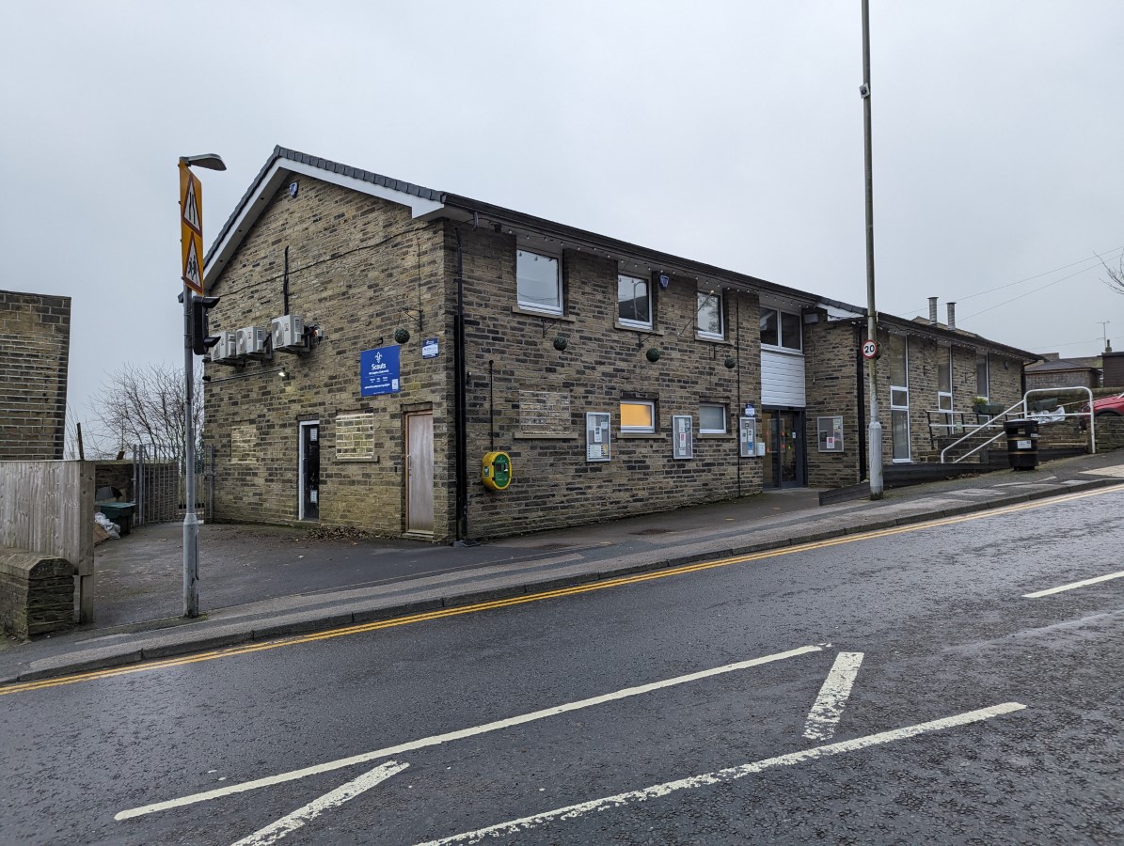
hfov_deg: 71.5
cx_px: 562
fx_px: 780
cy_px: 423
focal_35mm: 24
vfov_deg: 56.9
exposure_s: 1/147
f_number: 1.85
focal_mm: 6.81
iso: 48
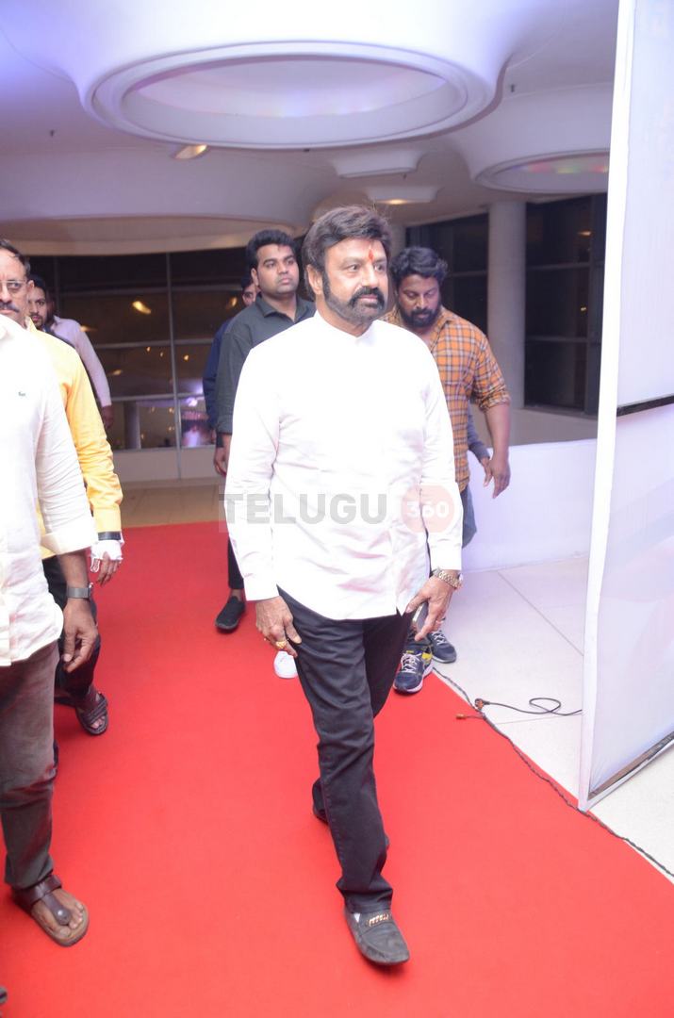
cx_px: 337
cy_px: 509
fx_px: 1693
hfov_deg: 22.5
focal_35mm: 60
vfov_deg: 33.5
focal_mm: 40
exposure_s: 1/125
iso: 1250
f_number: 5.6
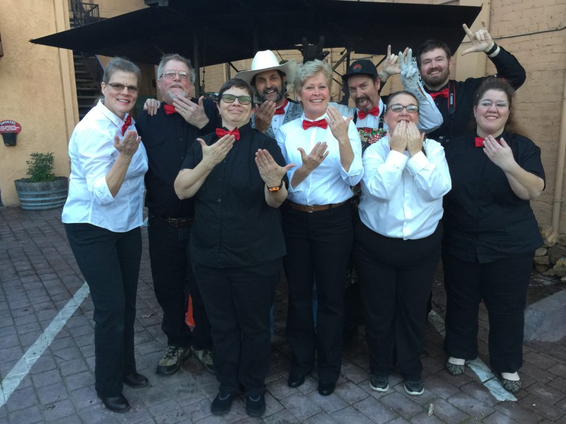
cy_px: 212
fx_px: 474
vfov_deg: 48.2
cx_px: 283
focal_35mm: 29
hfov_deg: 61.7
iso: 50
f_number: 2.2
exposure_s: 1/30
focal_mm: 4.15
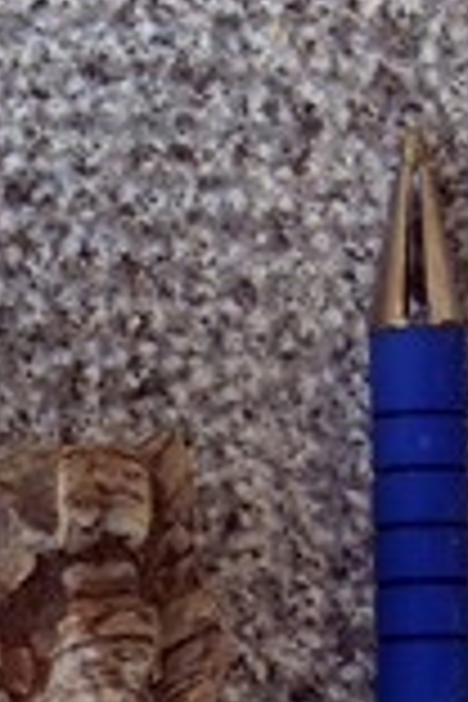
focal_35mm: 190
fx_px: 3701
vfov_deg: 10.6
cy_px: 860
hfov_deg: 7.1
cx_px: -254
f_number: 6.7
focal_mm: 35
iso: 200
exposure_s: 1/125
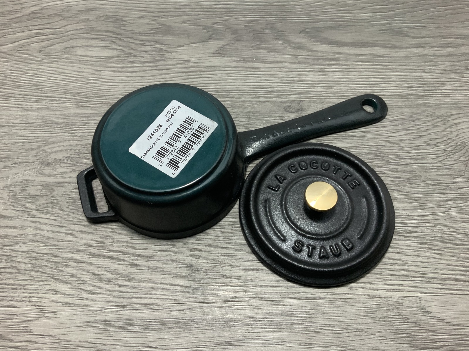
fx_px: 393
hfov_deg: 61.7
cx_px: 234
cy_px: 176
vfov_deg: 48.2
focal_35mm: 29
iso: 160
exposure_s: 1/60
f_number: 1.8
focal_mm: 3
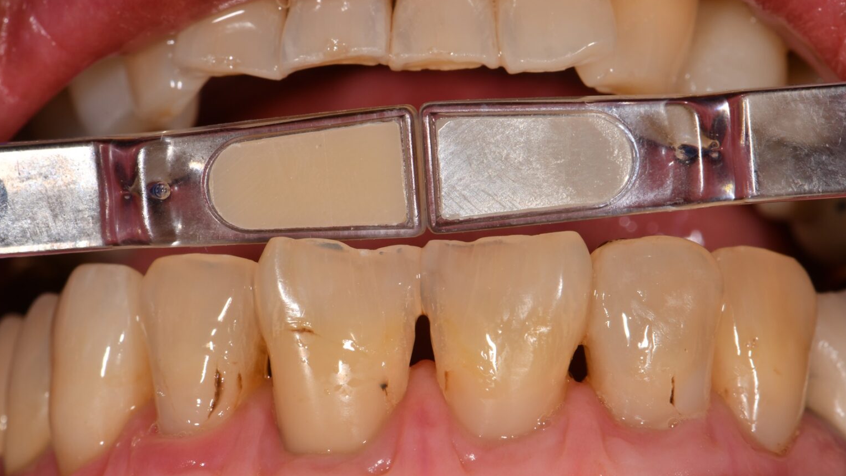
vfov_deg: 9.1
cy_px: 246
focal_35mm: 133
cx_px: 421
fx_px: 2983
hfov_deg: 16.1
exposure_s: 1/160
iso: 200
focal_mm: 105
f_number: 32
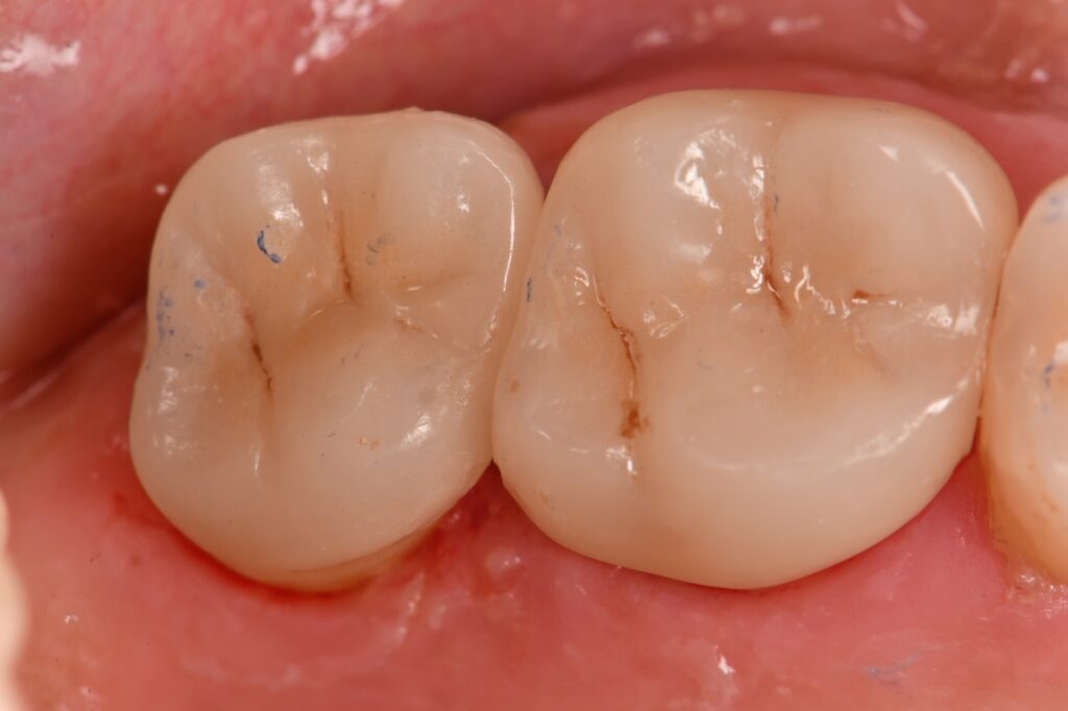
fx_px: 4656
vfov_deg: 8.7
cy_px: 356
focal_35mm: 157
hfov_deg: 13.1
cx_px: 534
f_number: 32
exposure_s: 1/160
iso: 200
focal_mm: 105
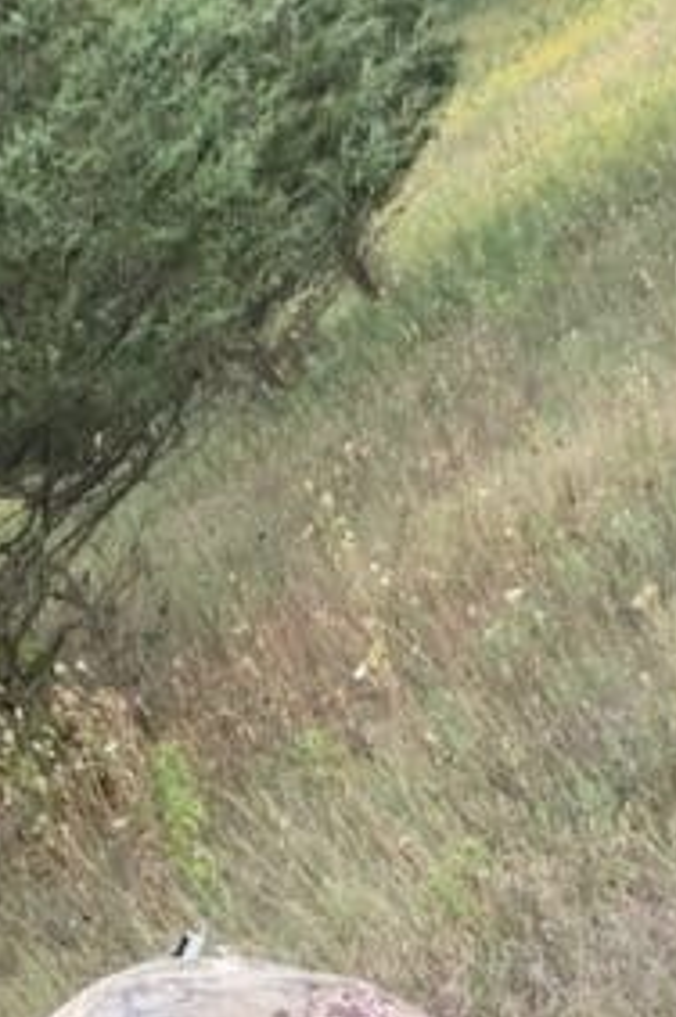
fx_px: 2767
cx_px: 1061
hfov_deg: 13.1
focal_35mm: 98
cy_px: 1204
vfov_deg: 19.7
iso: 100
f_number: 1.8
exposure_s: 1/60
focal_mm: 4.25
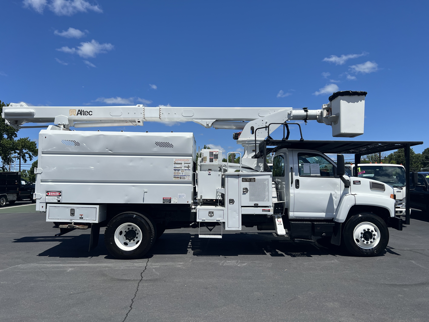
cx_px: 214
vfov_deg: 53.1
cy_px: 161
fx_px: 322
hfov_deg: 67.3
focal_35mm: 26
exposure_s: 1/6579
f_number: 1.5
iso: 50
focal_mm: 5.7
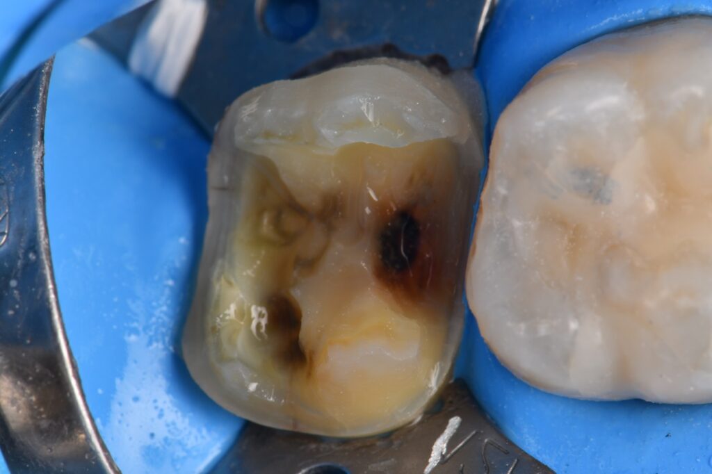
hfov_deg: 13.1
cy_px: 237
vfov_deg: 8.7
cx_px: 356
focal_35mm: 157
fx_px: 3104
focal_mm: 105
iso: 200
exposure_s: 1/160
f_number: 32
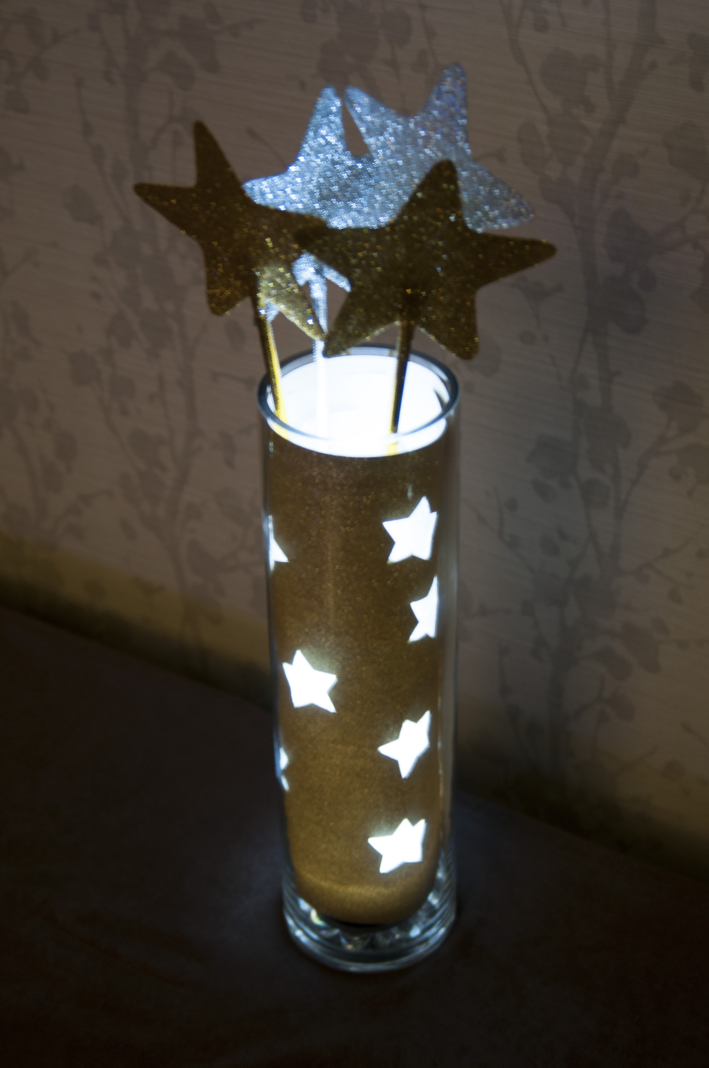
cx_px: 354
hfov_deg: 22.6
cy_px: 534
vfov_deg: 33.4
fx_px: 1777
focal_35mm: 60
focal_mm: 40
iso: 250
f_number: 4
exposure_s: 1/2.5
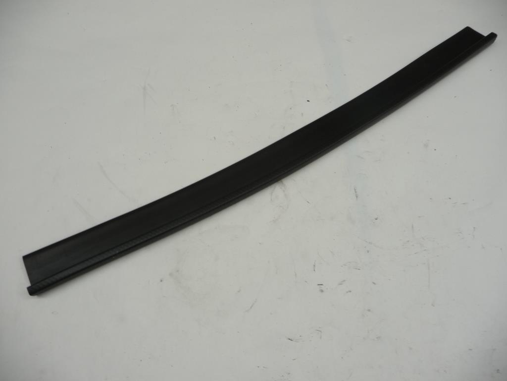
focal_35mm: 28
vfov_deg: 49.7
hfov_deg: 63.4
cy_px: 190
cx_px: 254
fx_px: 410
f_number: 3.3
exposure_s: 1/30
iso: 100
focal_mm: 4.7
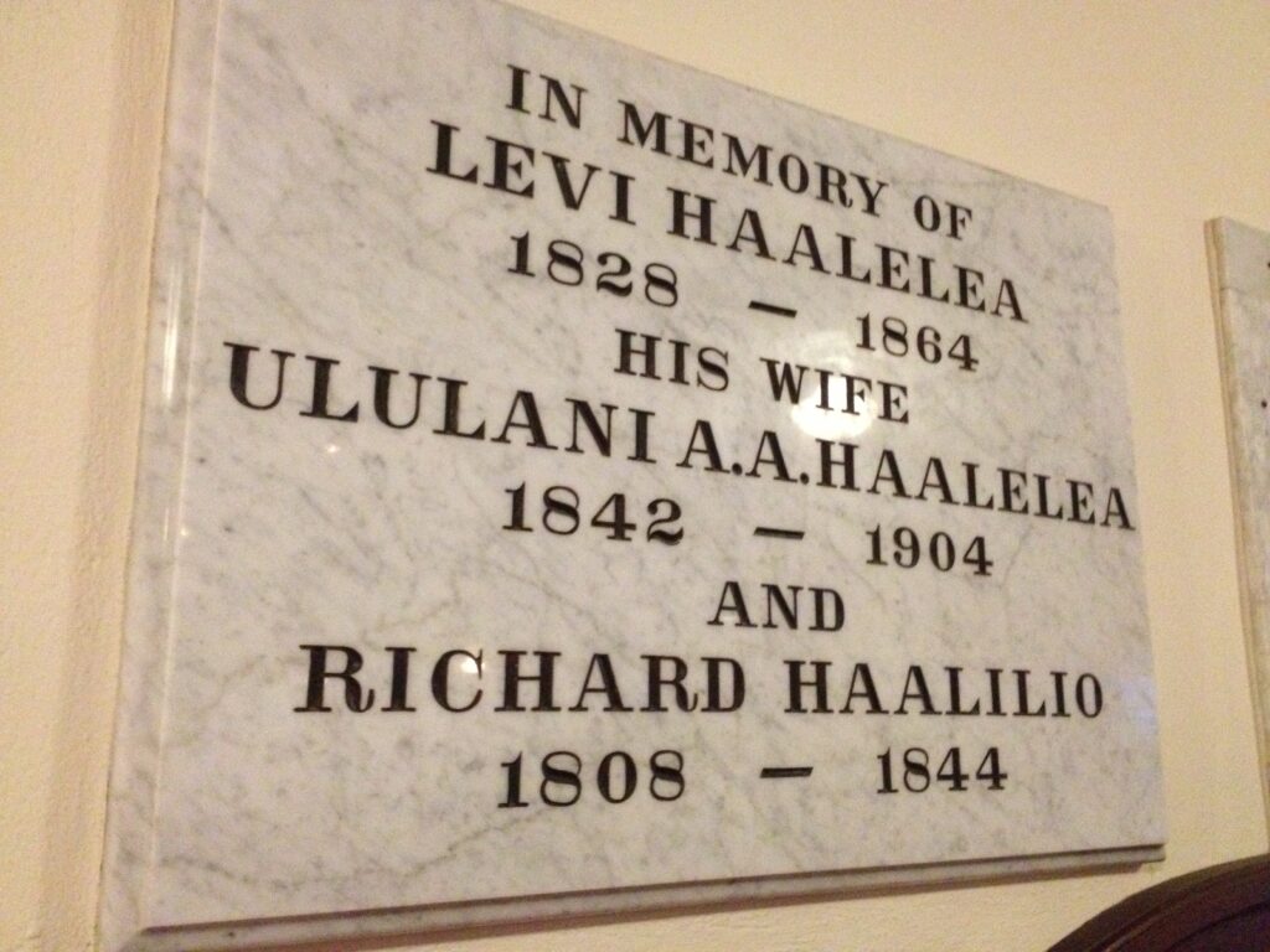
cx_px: 635
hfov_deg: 52.6
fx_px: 1284
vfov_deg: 40.7
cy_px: 476
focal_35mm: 35
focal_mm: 4.28
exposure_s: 1/15
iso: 800
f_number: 2.4
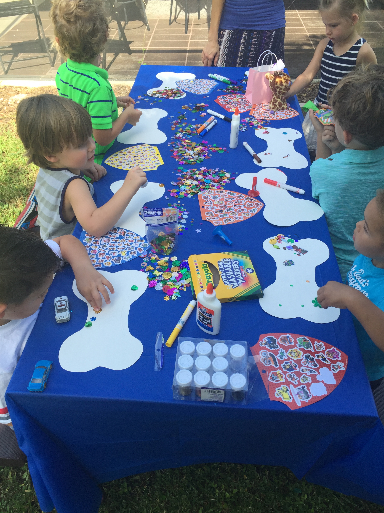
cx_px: 192
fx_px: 429
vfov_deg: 61.7
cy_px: 256
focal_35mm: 29
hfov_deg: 48.2
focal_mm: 4.15
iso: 32
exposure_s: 1/494
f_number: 2.2
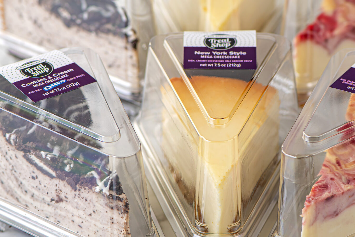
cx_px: 208
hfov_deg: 10.4
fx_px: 1953
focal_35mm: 198
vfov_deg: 6.9
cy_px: 130
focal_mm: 105
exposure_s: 1/200
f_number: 5.6
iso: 64
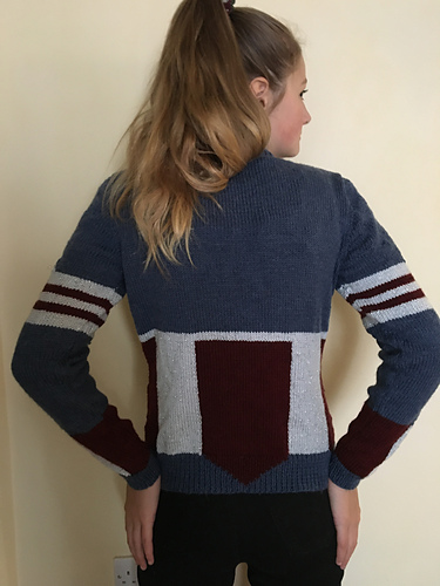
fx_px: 491
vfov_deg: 61.7
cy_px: 293
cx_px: 220
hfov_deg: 48.2
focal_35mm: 29
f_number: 2.2
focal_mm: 4.15
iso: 400
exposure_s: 1/17
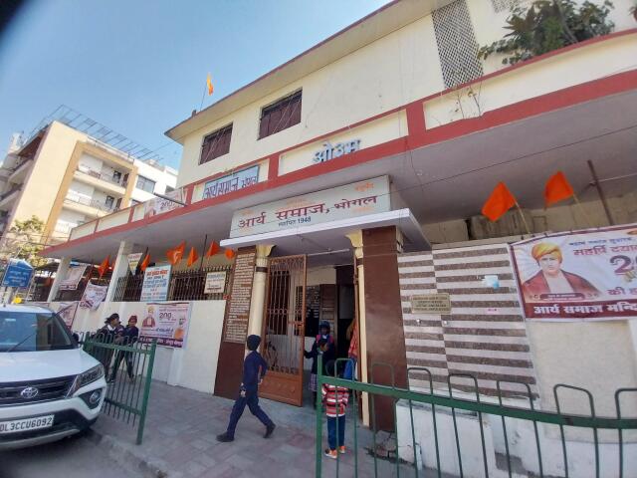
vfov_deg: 89.9
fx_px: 239
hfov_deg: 106.2
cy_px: 239
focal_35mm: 13
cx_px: 318
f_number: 2.2
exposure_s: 1/455
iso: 64
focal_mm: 1.3
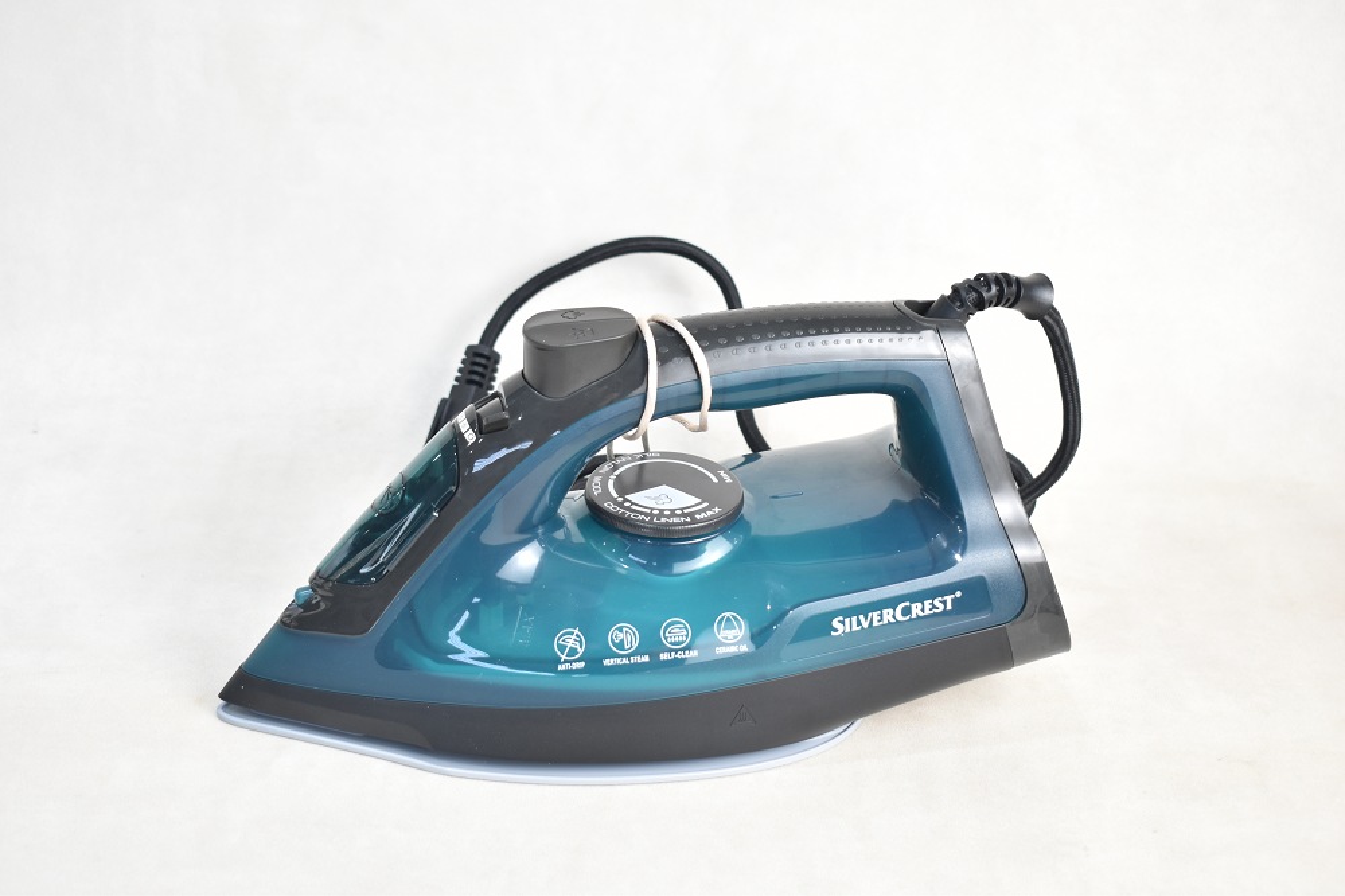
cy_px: 448
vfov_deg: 25.7
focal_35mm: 52
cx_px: 672
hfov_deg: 37.9
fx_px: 1961
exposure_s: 1/20
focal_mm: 35
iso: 400
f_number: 5
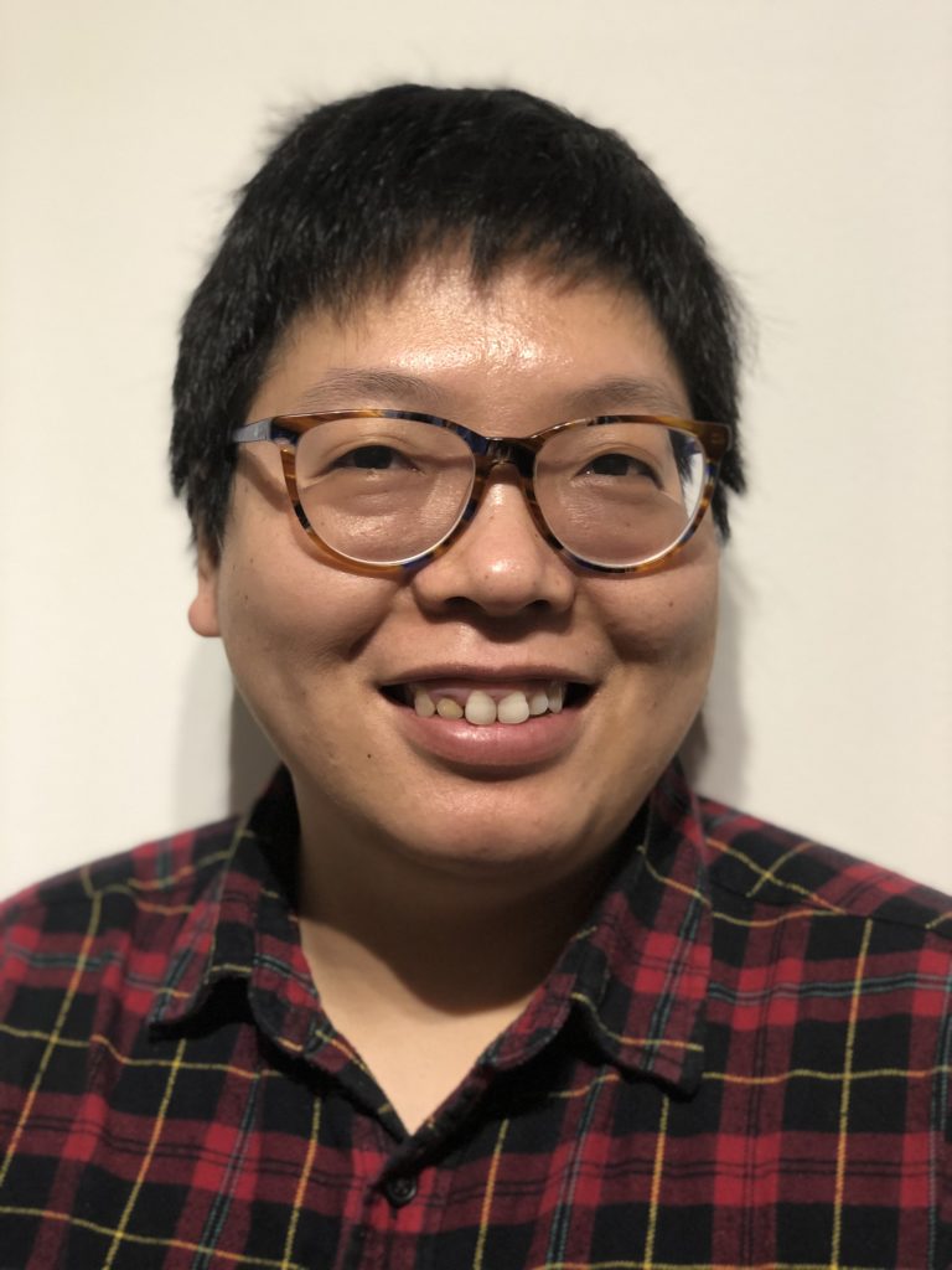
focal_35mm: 52
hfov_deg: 28.0
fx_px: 1907
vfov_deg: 36.8
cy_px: 635
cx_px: 476
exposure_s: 1/25
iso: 125
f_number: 2.4
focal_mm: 6
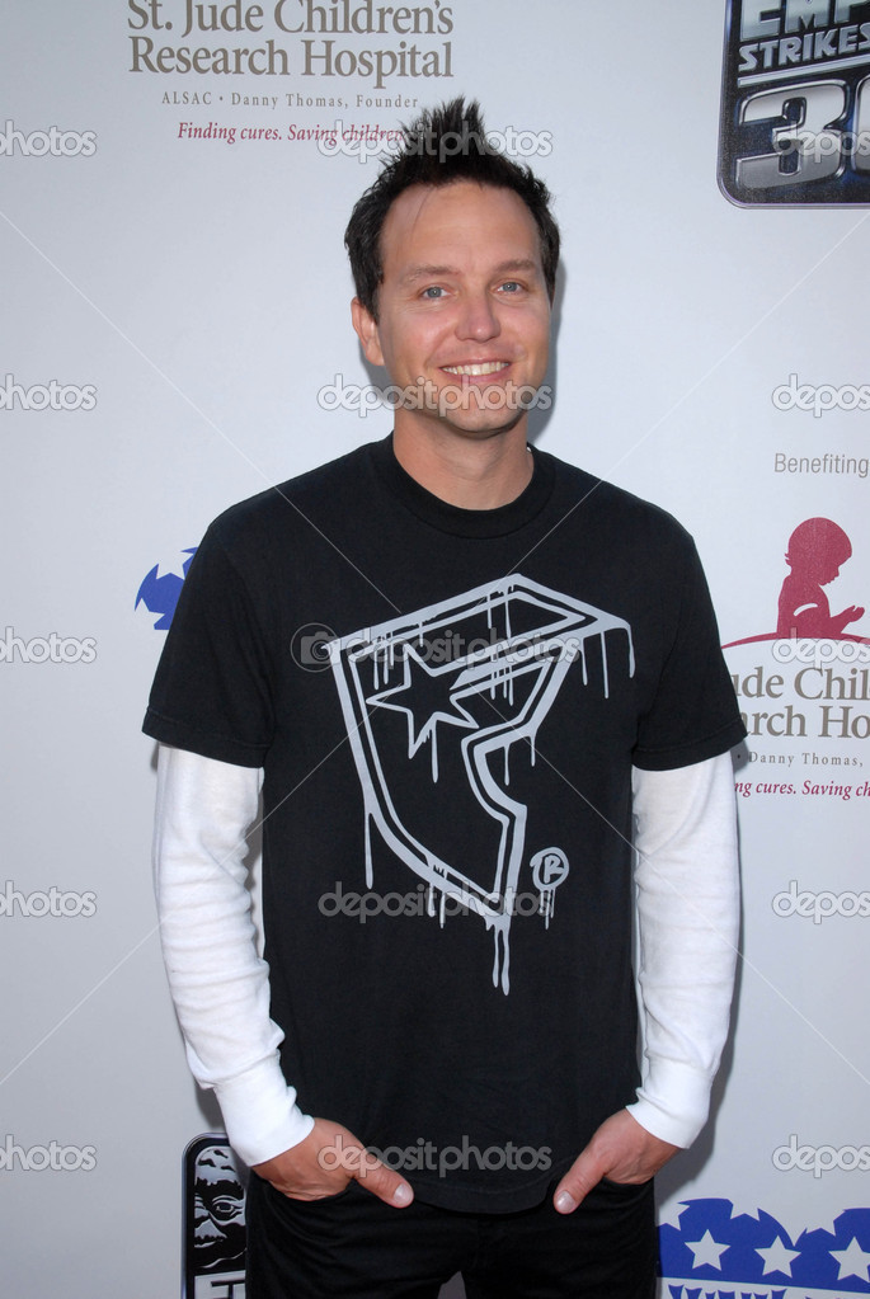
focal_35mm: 46
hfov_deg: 29.0
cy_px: 650
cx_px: 435
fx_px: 1680
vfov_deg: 42.3
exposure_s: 1/250
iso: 400
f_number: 8
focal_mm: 31
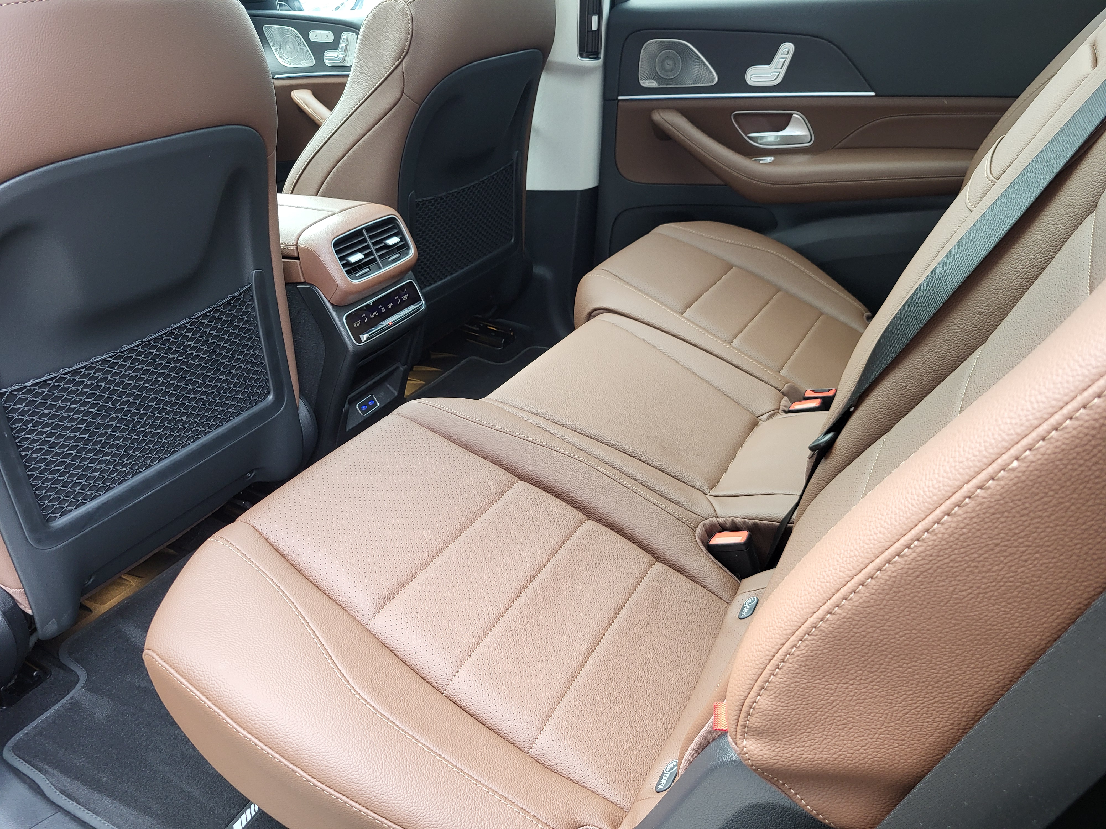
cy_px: 414
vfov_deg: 53.1
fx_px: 831
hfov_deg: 67.3
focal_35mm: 26
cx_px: 553
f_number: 1.8
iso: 125
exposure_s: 1/120
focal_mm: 5.4
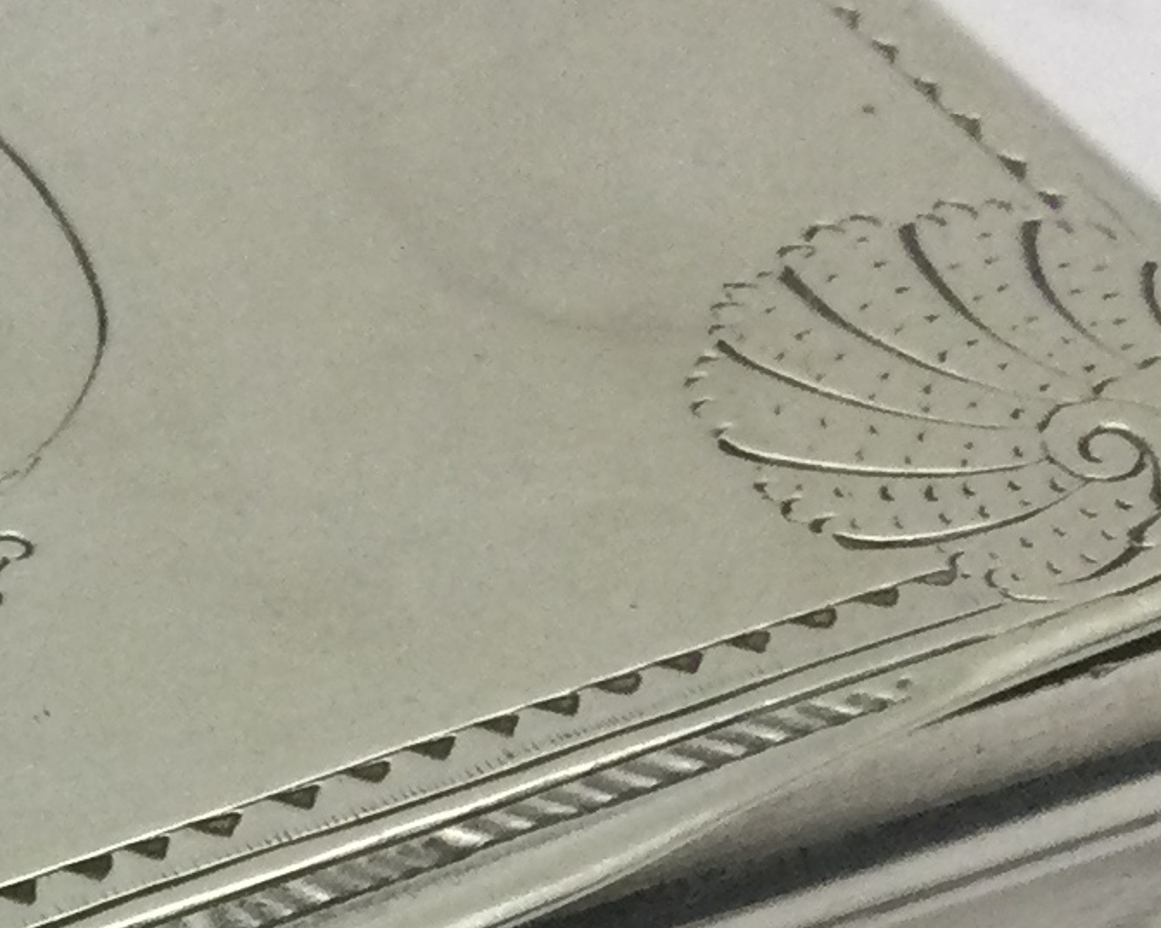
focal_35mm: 147
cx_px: -872
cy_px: 1804
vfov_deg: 9.8
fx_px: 5049
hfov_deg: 12.1
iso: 25
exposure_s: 1/33
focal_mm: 3.3
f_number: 2.4
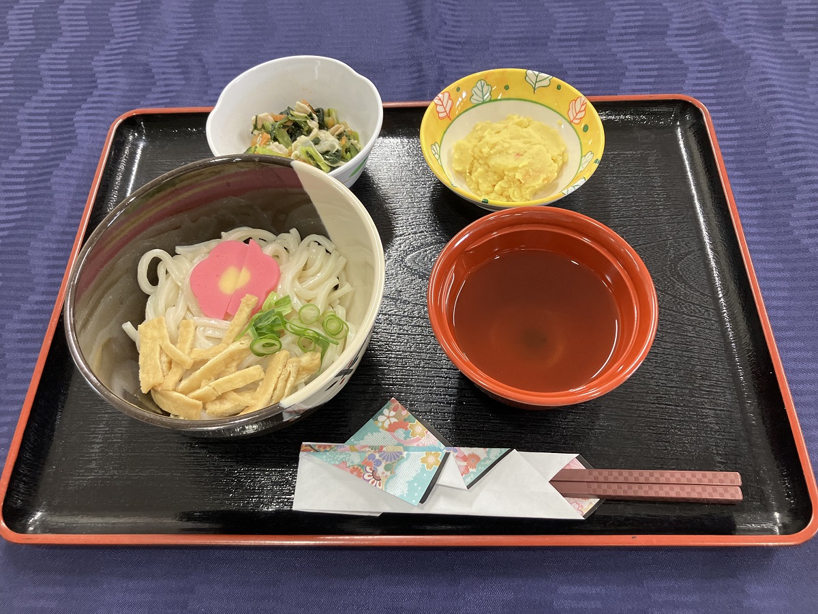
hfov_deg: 63.4
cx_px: 409
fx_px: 662
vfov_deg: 49.7
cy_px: 307
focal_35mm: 28
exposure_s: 1/60
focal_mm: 3.99
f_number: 1.8
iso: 125
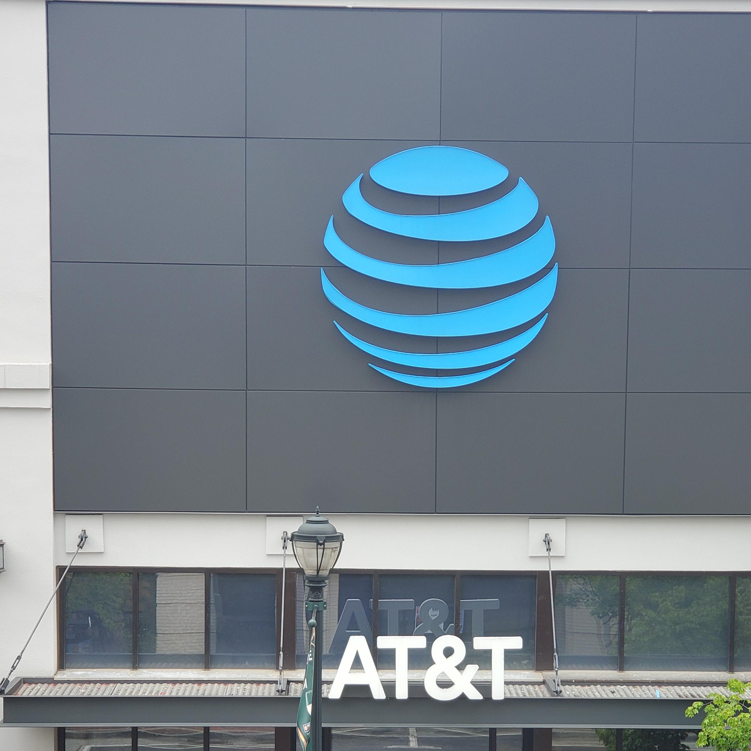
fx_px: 1816
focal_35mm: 74
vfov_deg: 23.1
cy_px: 591
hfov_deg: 23.3
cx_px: 450
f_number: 2.4
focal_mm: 6
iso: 50
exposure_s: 1/147
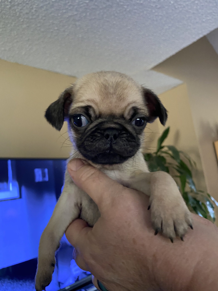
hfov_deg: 53.1
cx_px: 109
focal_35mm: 26
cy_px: 146
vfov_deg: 67.3
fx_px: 218
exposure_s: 1/60
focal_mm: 4.25
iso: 500
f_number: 1.8
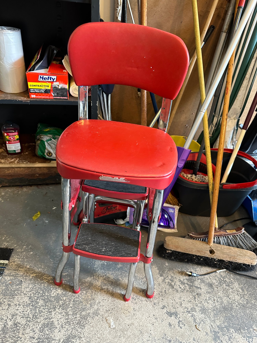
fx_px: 238
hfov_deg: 56.8
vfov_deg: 71.6
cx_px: 128
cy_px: 172
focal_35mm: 24
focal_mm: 6.86
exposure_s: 1/60
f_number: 1.78
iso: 500
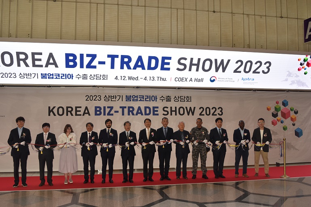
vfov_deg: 36.9
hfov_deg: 53.1
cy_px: 104
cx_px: 156
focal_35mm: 36
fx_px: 311
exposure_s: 1/125
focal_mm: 24
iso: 450
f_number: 5.6
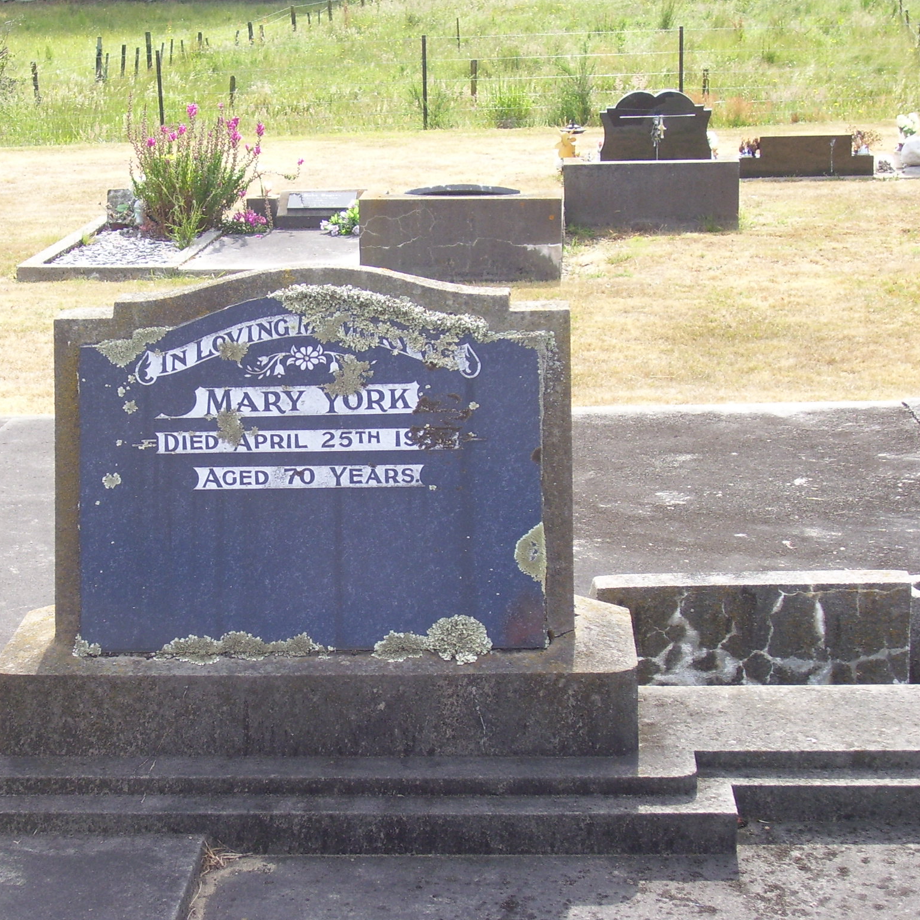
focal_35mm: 78
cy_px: 460
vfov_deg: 22.2
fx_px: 2345
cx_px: 316
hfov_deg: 22.1
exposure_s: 1/350
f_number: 3.6
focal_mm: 10.8
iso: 80
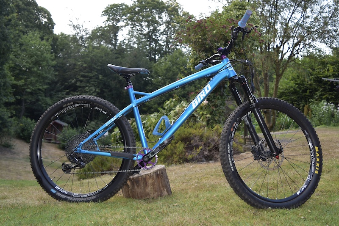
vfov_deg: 48.0
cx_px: 170
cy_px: 113
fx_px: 254
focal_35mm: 27
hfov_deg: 67.4
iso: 100
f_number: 3.5
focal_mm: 18
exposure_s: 1/60
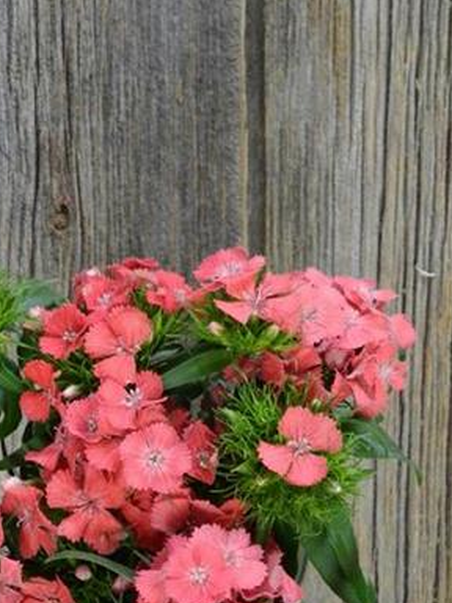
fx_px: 1149
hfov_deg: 22.1
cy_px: 519
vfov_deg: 28.5
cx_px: 116
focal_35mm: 66
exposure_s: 1/13
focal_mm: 6.7
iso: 400
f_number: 4
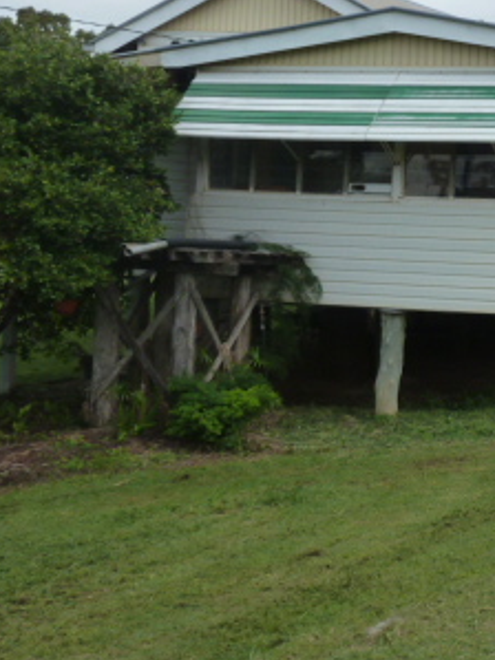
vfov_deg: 25.1
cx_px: 614
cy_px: 168
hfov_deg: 18.0
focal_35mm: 77
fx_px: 1469
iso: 160
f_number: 3.7
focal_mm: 6.4
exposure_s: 1/640
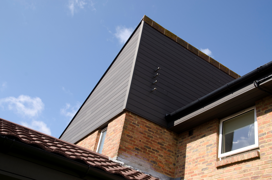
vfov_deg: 34.1
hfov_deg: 49.6
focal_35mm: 39
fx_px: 294
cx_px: 136
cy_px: 90
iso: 100
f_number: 10
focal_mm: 26
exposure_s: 1/100
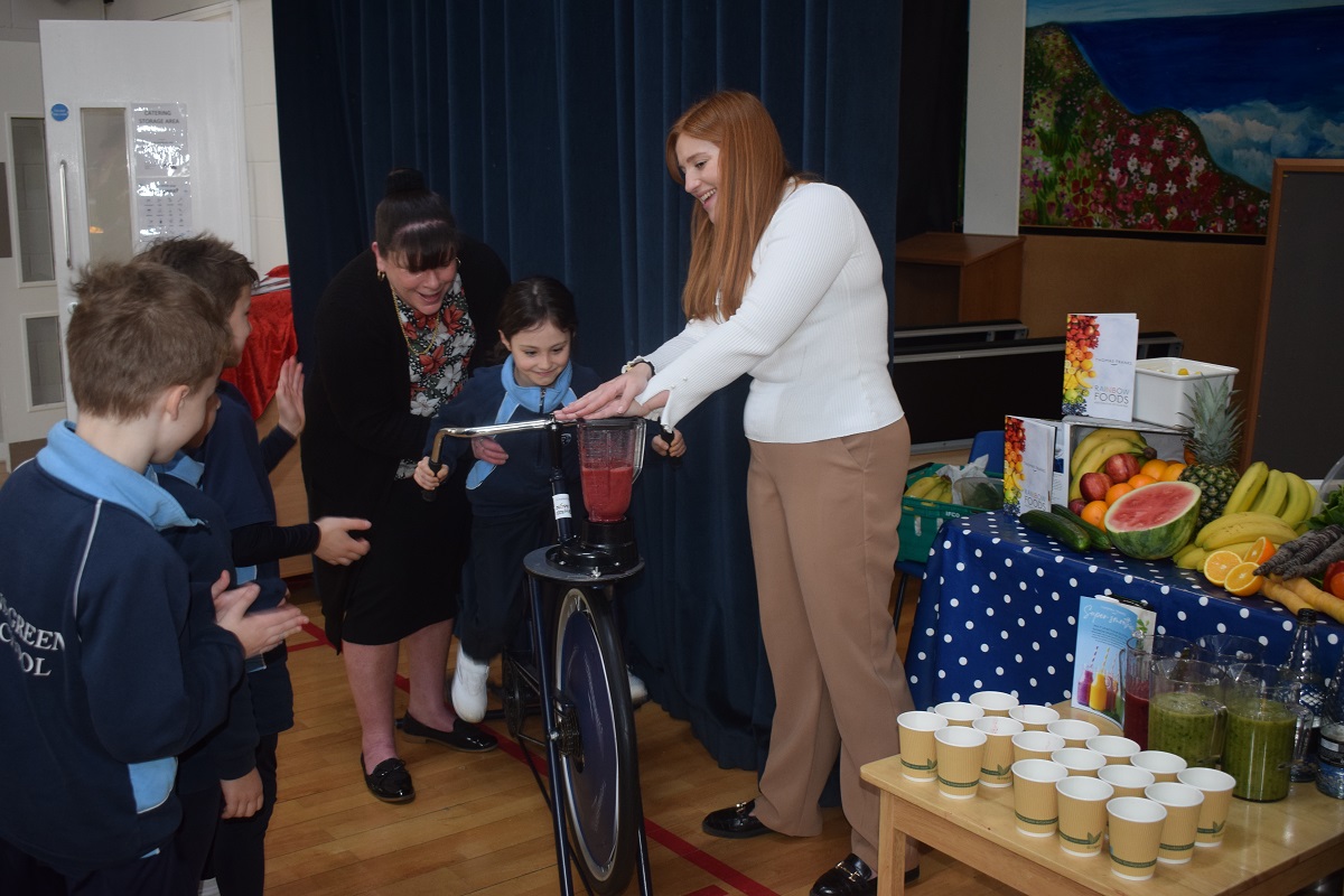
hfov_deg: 51.3
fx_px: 1400
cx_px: 672
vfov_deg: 35.5
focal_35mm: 38
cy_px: 448
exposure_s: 1/60
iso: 800
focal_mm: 25
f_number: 4
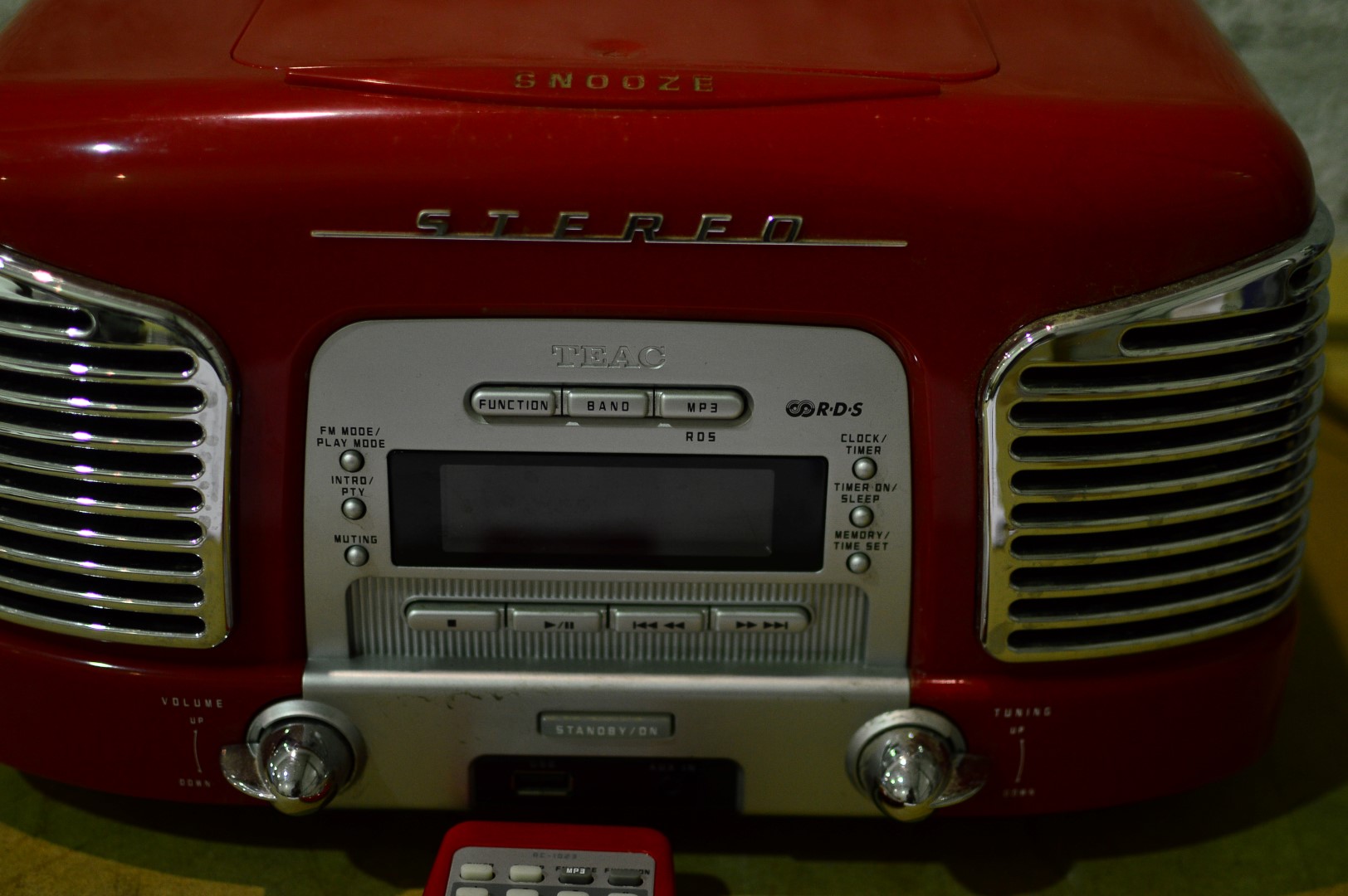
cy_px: 448
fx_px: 1964
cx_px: 674
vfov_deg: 25.7
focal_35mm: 52
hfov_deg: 37.9
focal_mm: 35
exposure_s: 1/160
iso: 400
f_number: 1.8
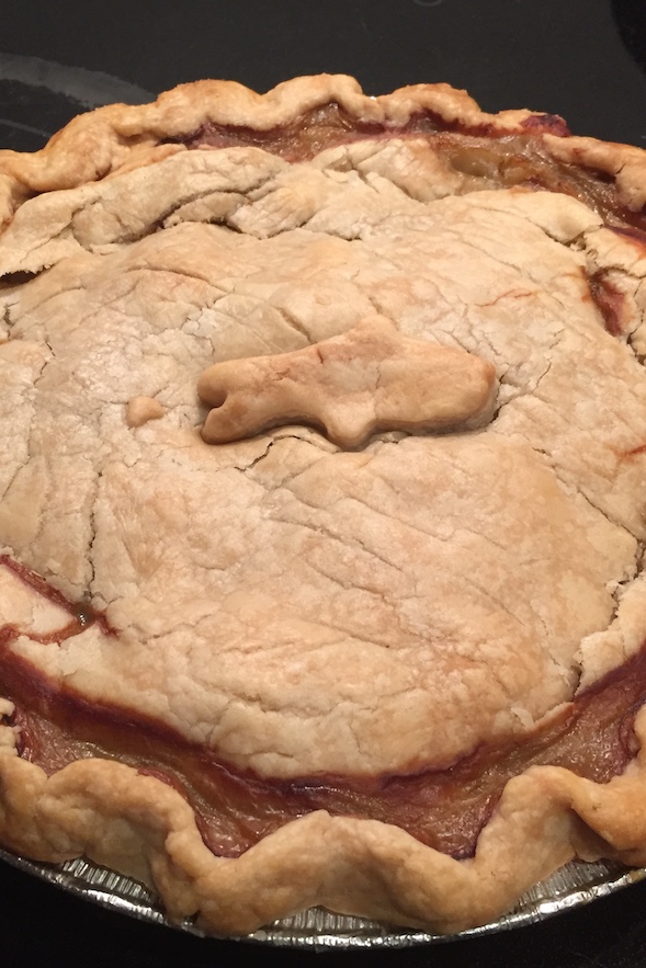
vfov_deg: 47.4
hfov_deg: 32.6
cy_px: 486
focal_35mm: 41
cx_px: 321
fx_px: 1103
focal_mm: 4.15
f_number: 2.2
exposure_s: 1/30
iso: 125
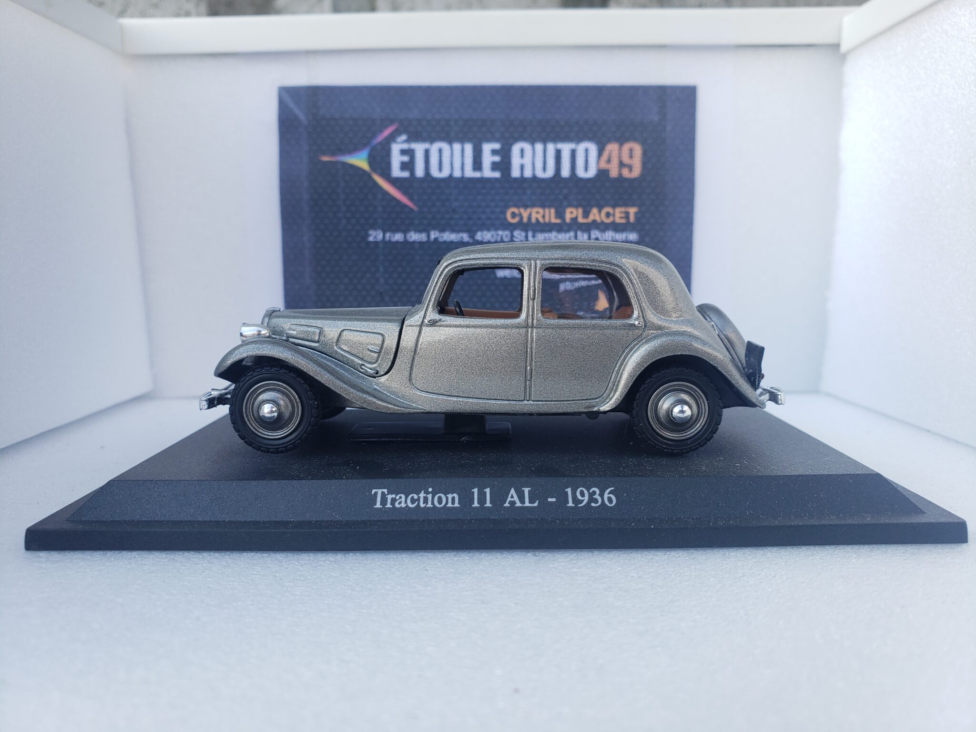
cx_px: 488
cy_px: 366
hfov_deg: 67.3
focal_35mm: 26
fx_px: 733
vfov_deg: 53.1
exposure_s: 1/263
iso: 50
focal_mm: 4.3
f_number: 2.4
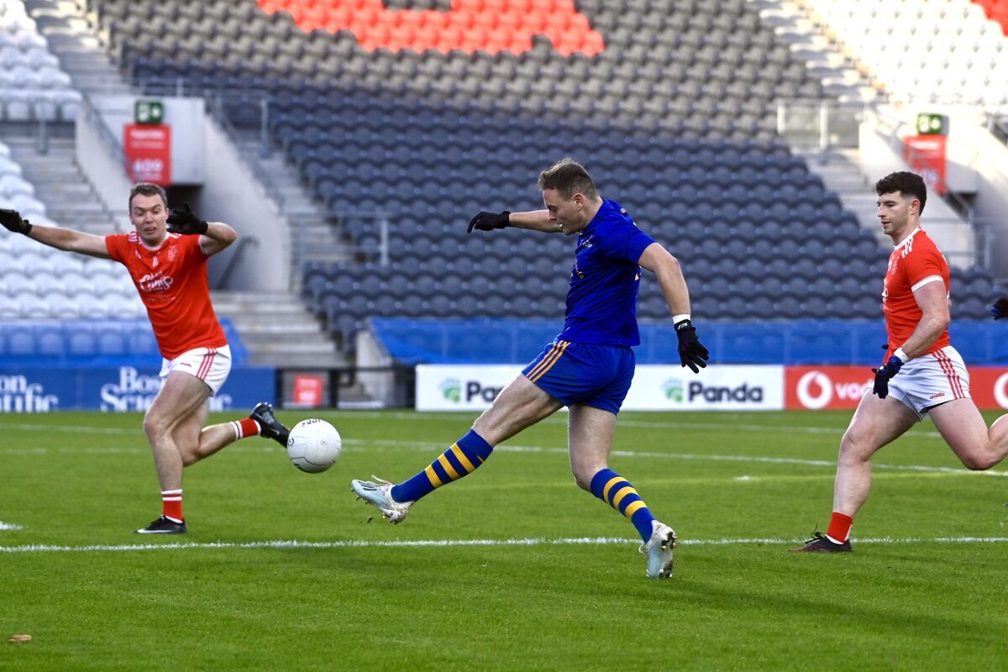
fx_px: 5600
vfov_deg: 6.9
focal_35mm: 200
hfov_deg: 10.3
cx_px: 504
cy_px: 336
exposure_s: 1/2000
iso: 2000
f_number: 5.6
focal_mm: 200
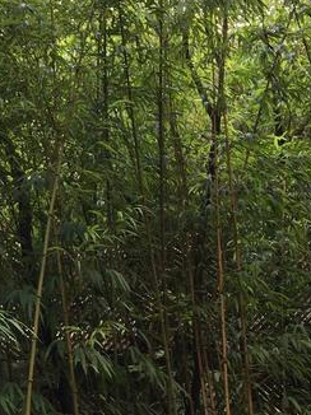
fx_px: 1068
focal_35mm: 89
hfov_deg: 15.9
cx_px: -70
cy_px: 358
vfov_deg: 21.6
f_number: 2.2
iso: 32
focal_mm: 4.15
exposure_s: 1/100
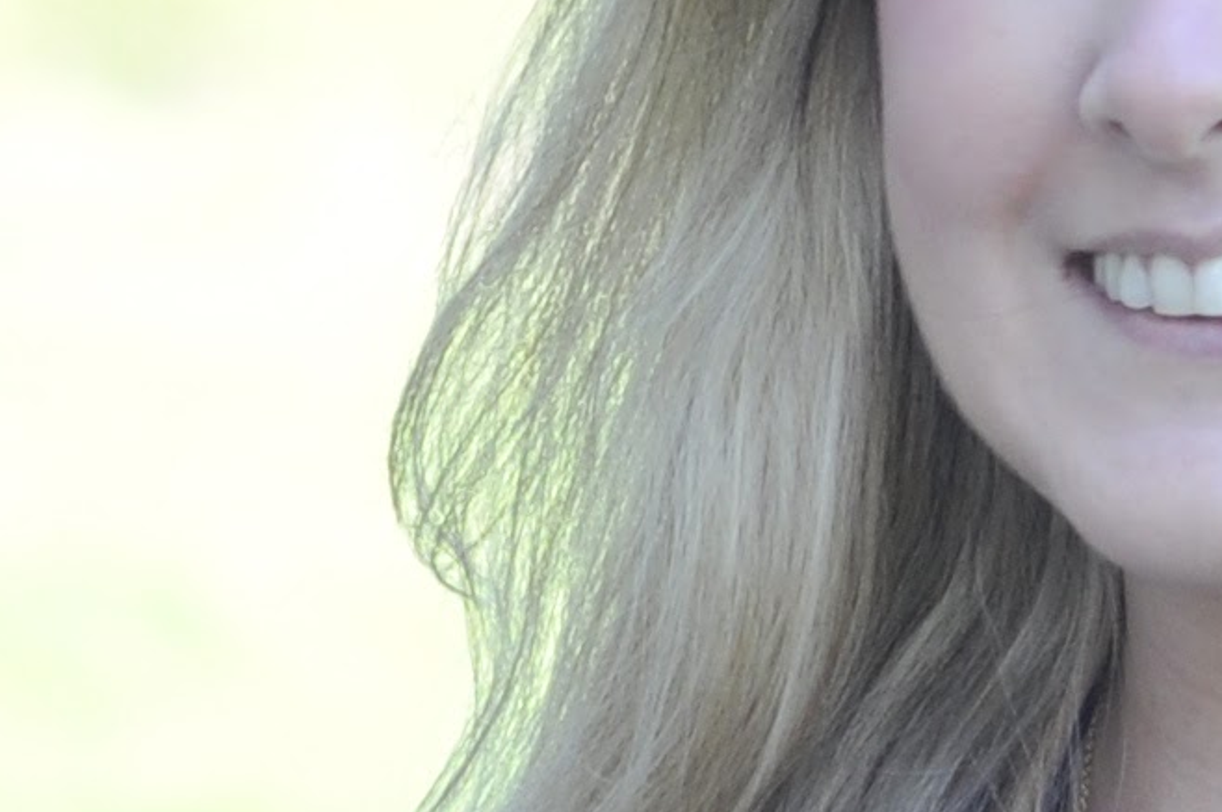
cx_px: 82
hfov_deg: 4.2
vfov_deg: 2.8
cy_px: 232
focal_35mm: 489
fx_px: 16578
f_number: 3.2
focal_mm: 50
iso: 200
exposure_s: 1/320
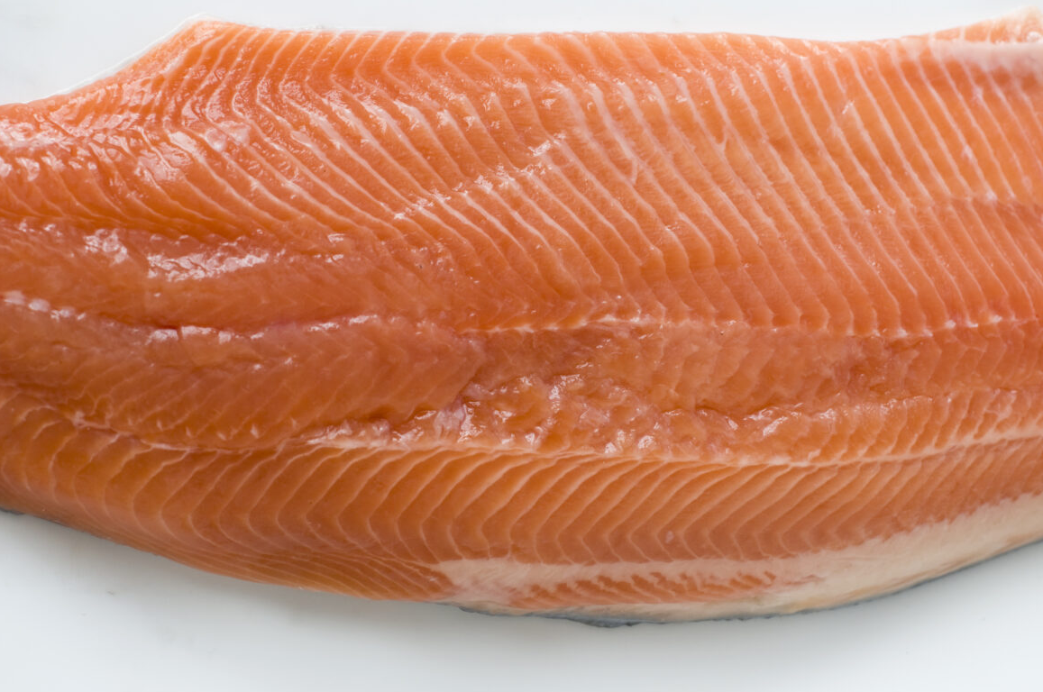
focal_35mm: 83
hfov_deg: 24.5
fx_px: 2401
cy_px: 332
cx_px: 495
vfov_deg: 16.4
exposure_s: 1/3
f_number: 9
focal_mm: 50
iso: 100
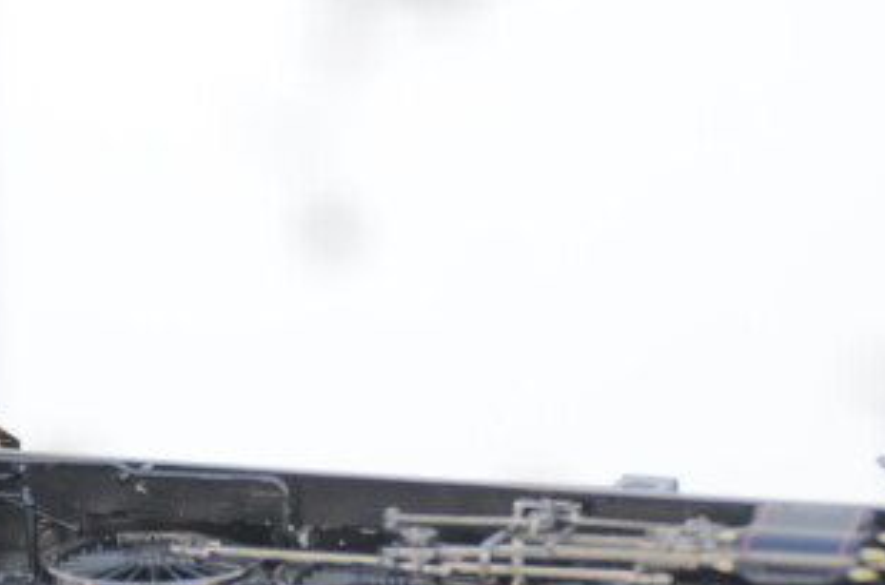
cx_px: 100
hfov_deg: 6.7
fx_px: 7528
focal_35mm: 307
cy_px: 639
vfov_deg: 4.4
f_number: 4.8
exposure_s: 1/250
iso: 500
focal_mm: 62
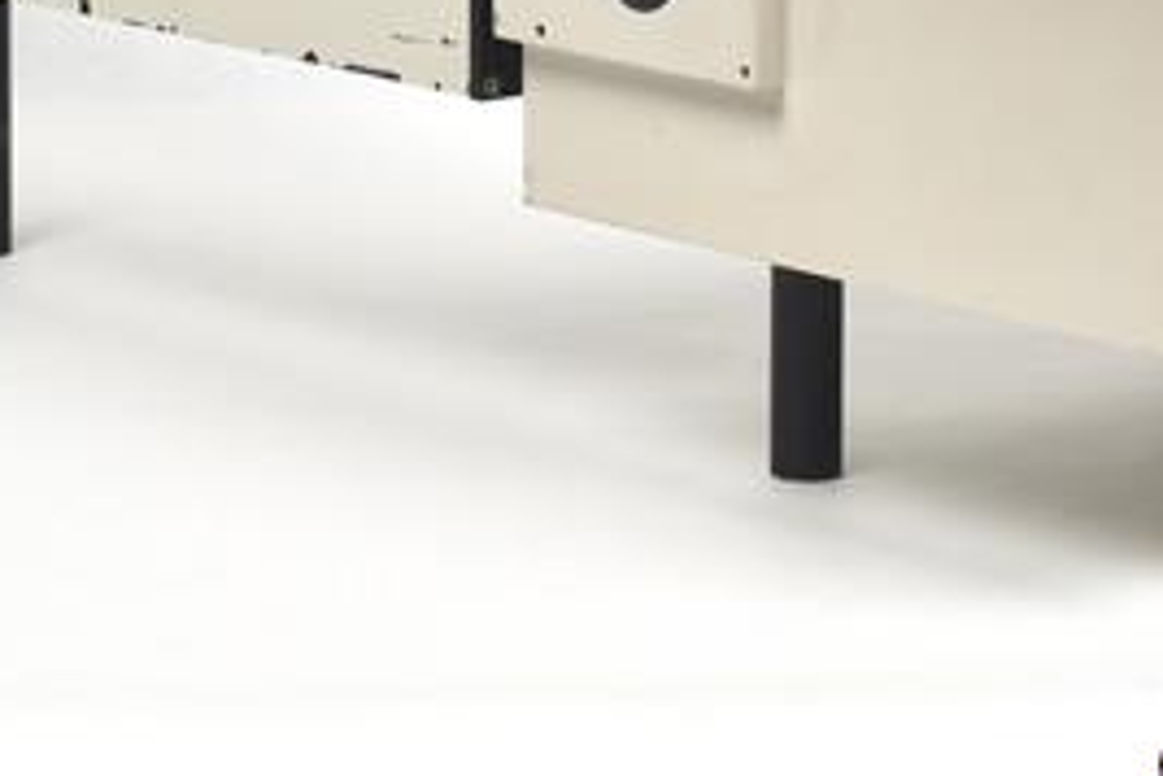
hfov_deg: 18.9
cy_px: -61
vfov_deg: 12.5
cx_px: 697
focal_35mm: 108
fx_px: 3489
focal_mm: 32
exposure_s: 1/200
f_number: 11
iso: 100
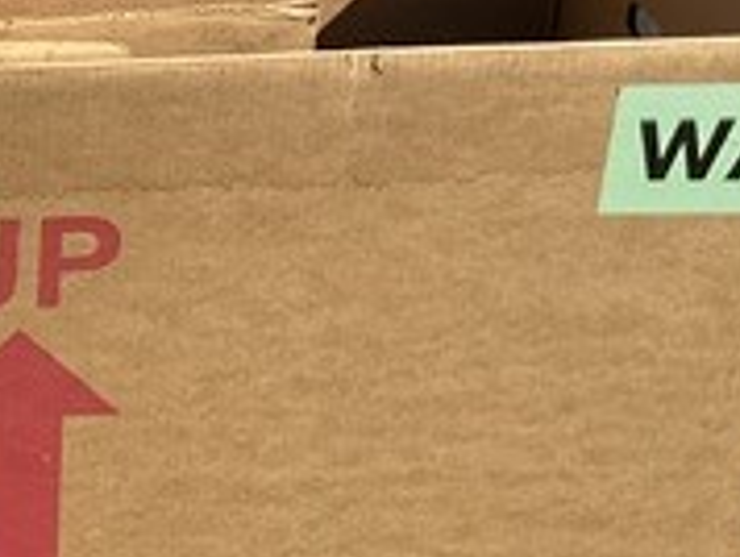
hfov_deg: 16.9
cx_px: -403
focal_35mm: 104
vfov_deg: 14.3
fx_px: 2226
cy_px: 291
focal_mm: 3
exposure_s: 1/2427
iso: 16
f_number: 1.8
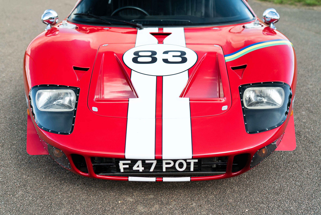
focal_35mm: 50
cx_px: 160
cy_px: 108
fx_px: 446
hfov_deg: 39.6
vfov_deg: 27.0
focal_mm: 50
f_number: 2.8
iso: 250
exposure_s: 1/800
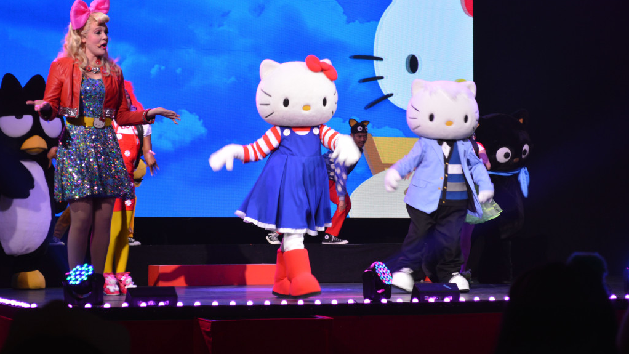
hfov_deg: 24.6
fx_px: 1443
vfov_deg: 14.0
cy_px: 167
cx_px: 314
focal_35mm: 87
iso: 400
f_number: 5.6
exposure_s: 1/50
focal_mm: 55
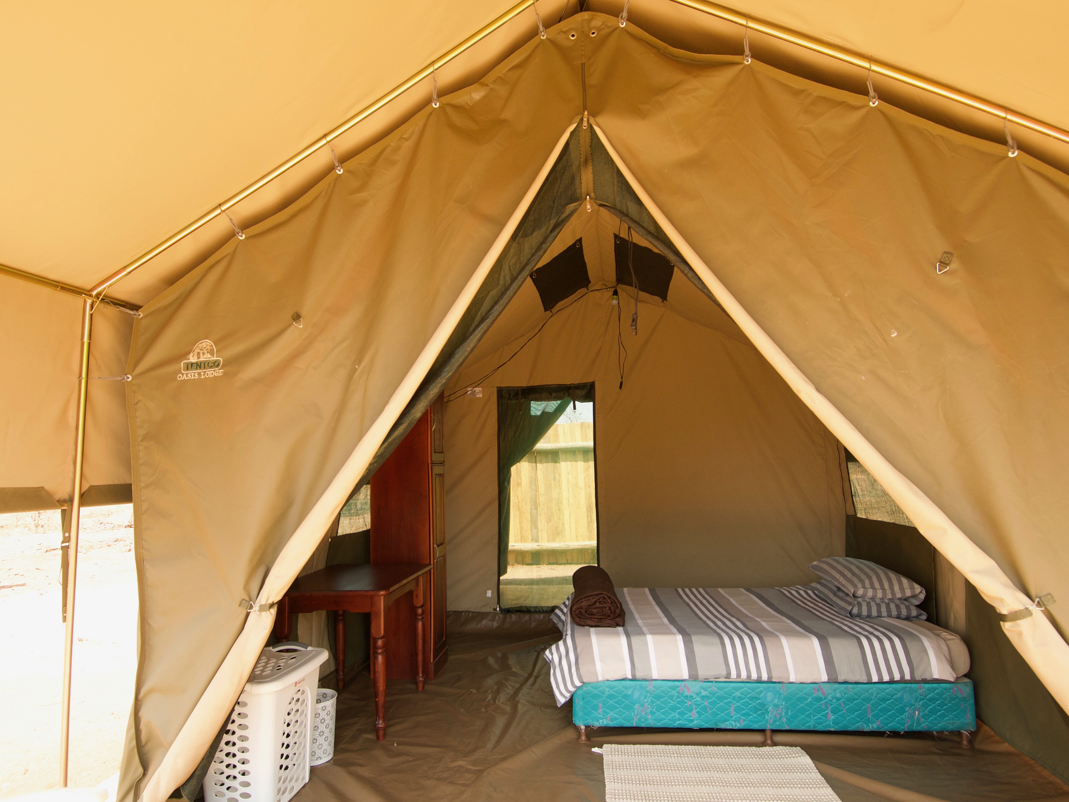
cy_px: 405
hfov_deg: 81.7
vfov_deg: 66.0
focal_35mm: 20
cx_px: 509
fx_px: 618
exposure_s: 1/200
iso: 400
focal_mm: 12
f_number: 5.6
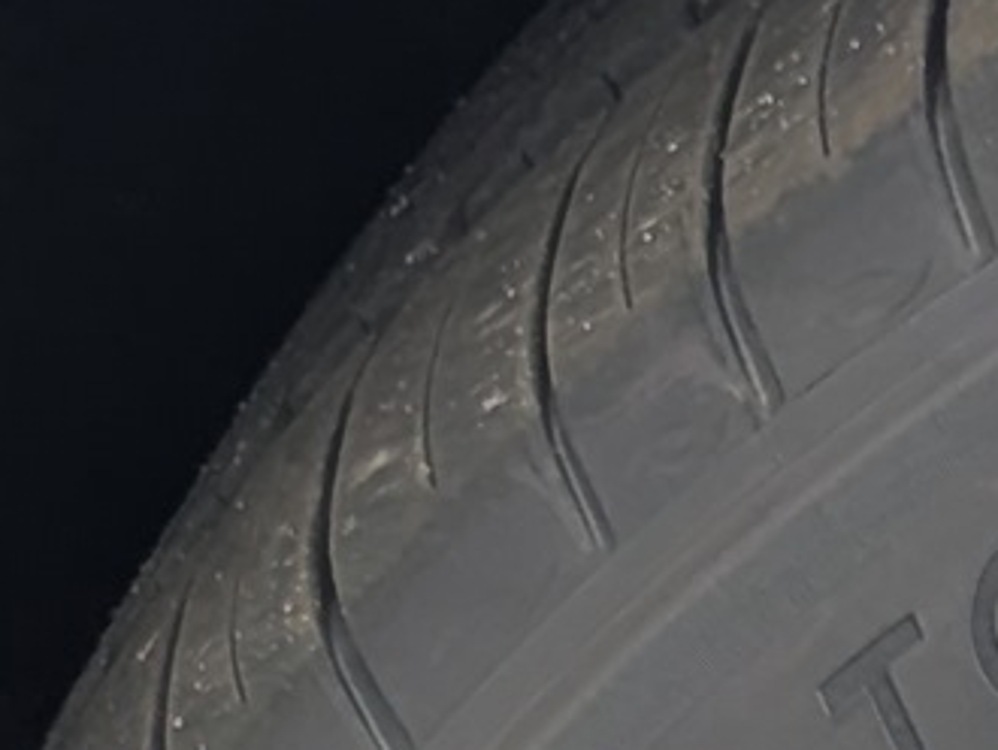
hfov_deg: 5.1
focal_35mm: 372
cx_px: 2773
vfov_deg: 3.9
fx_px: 10733
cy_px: 2196
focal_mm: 6.81
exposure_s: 1/363
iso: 48
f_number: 1.85
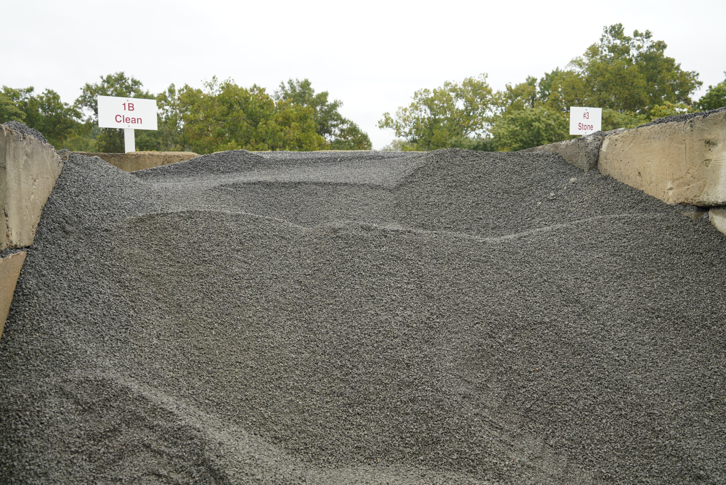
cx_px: 363
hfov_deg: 50.7
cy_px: 242
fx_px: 766
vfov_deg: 35.1
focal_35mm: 38
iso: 100
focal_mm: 38
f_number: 4.5
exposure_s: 1/160
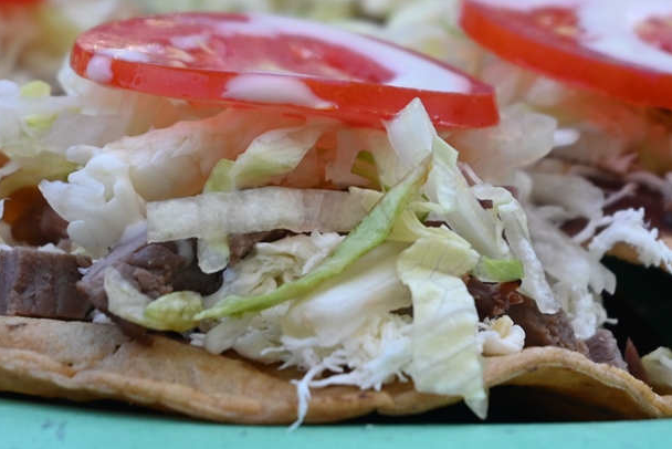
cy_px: 25
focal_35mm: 142
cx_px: 342
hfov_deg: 14.4
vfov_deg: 9.6
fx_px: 2652
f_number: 6.3
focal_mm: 50
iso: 400
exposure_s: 1/250
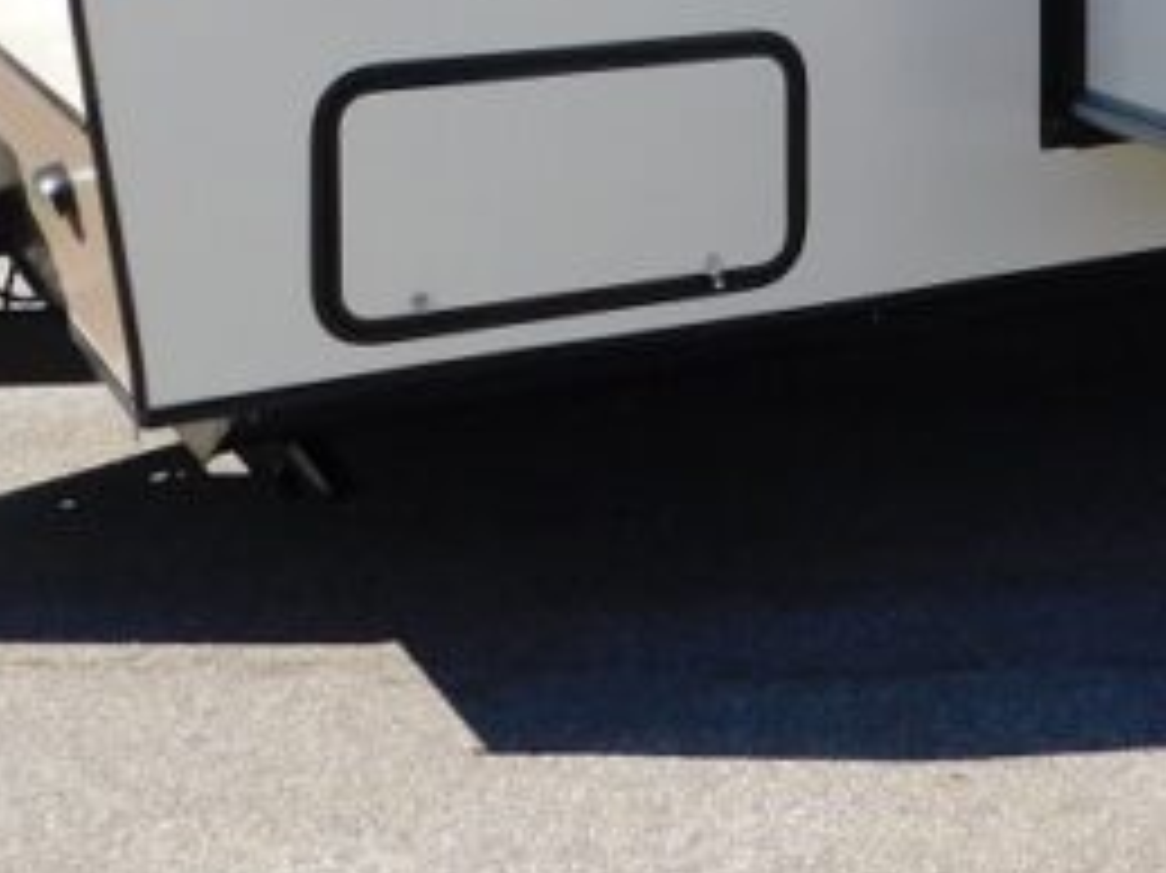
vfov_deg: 18.5
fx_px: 2390
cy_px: -414
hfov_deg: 26.2
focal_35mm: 71
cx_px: 1112
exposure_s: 1/1000
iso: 125
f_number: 3
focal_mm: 4
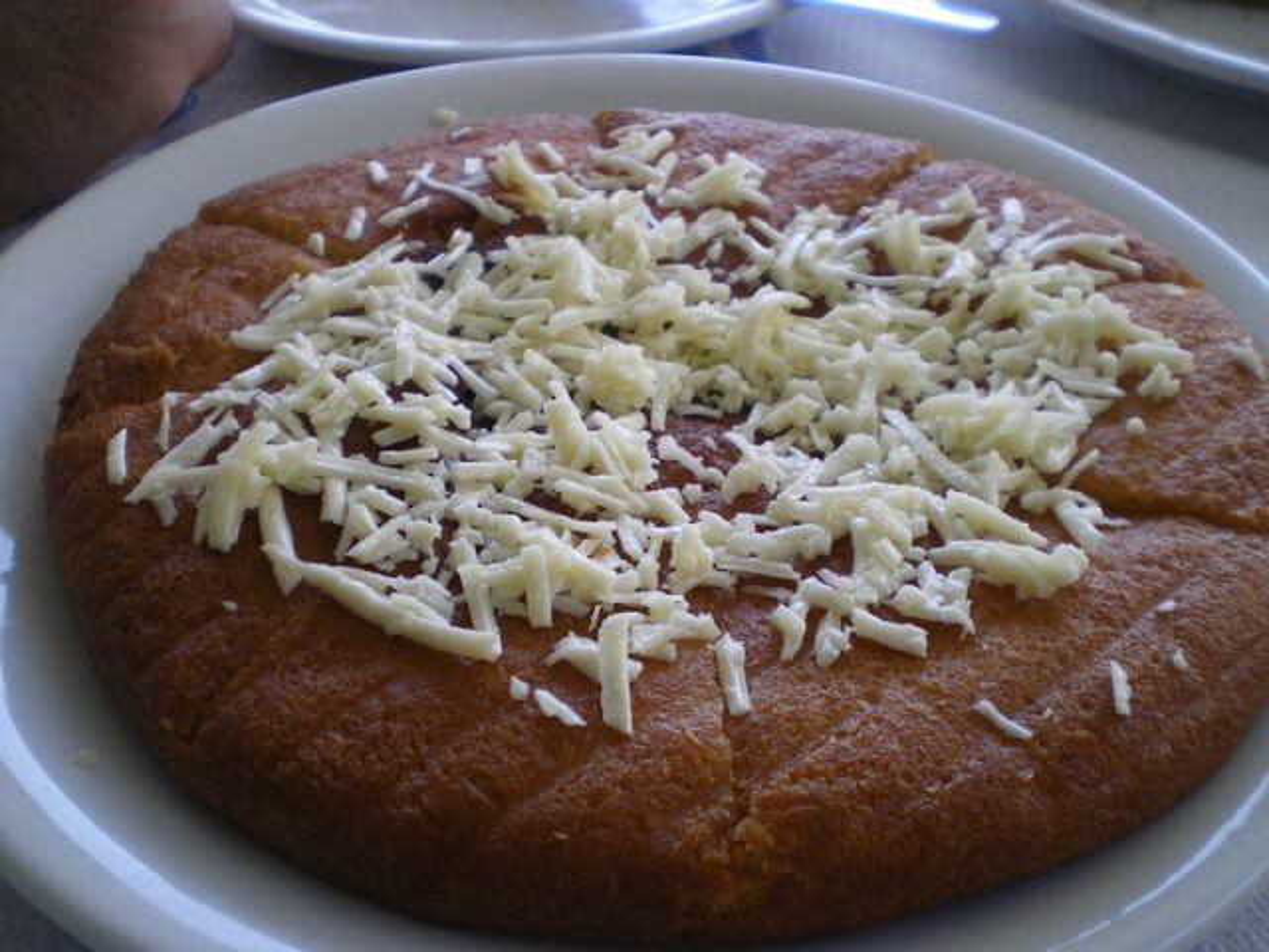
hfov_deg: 49.0
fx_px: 1393
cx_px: 634
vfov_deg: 37.7
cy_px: 476
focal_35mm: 38
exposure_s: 1/80
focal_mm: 6.3
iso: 64
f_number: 3.1
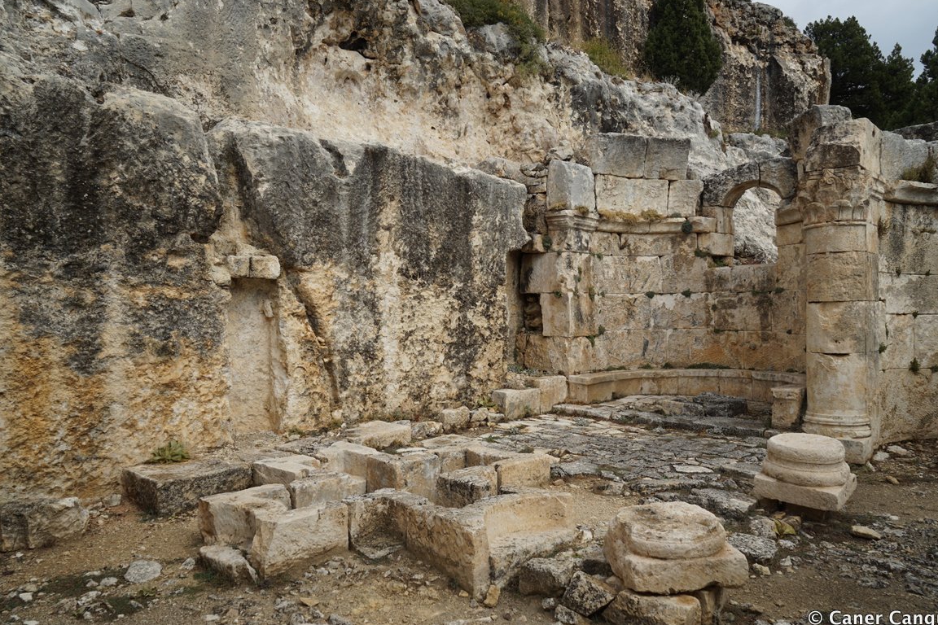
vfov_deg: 51.3
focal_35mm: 25
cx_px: 488
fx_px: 651
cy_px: 323
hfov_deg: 71.5
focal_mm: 24
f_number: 8
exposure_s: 1/250
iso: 100
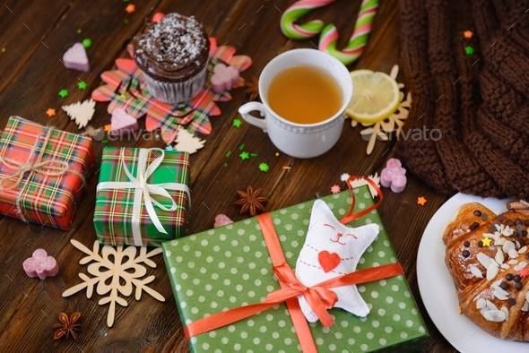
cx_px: 264
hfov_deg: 28.8
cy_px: 176
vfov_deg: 19.5
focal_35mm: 70
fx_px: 1029
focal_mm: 70
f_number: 4
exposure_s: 1/2.5
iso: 200
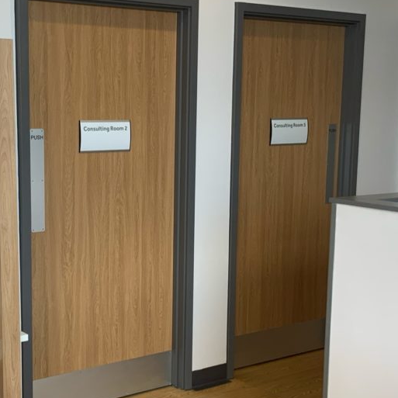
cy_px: 216
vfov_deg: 28.6
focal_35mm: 60
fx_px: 780
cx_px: 115
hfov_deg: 28.3
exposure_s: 1/120
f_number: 1.8
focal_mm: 3
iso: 25
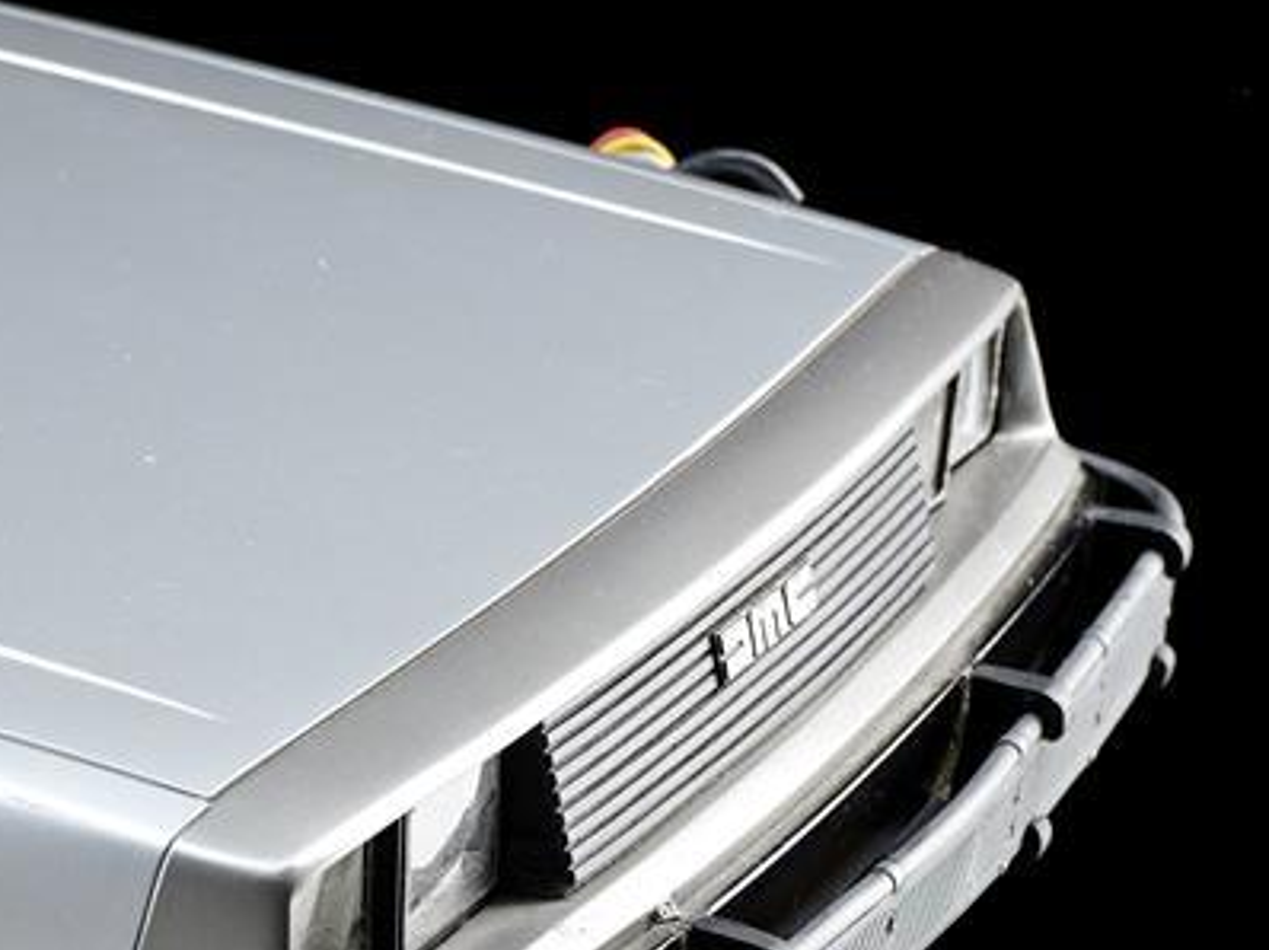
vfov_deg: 7.5
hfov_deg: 9.1
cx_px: -1540
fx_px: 7291
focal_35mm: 199
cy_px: 606
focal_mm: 55.5
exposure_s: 1/125
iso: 200
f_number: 10
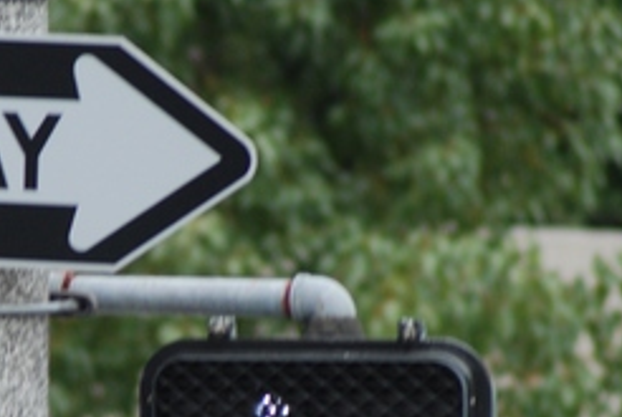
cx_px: 73
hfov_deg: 1.9
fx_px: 18988
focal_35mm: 1097
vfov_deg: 1.3
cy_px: 323
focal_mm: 300
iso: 400
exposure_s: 1/320
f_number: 5.6
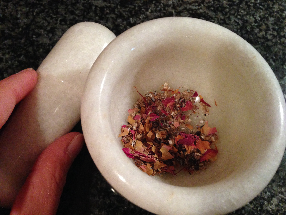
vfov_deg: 42.9
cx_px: 143
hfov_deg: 55.4
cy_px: 108
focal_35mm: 33
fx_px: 273
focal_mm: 4.12
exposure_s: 1/20
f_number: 2.4
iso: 320
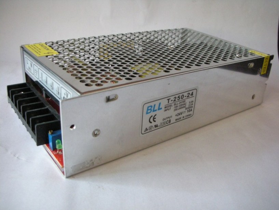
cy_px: 105
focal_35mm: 35
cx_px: 140
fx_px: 282
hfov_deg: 52.6
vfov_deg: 40.7
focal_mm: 5.8
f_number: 2.8
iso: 350
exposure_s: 1/127
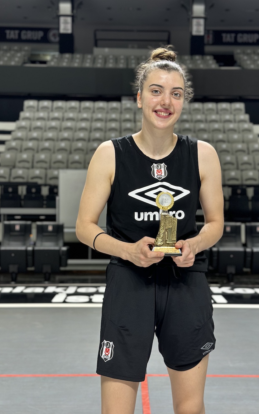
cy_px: 207
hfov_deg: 25.3
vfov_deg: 39.6
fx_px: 576
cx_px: 143
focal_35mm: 51
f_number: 1.78
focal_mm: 6.86
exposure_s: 1/100
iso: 100
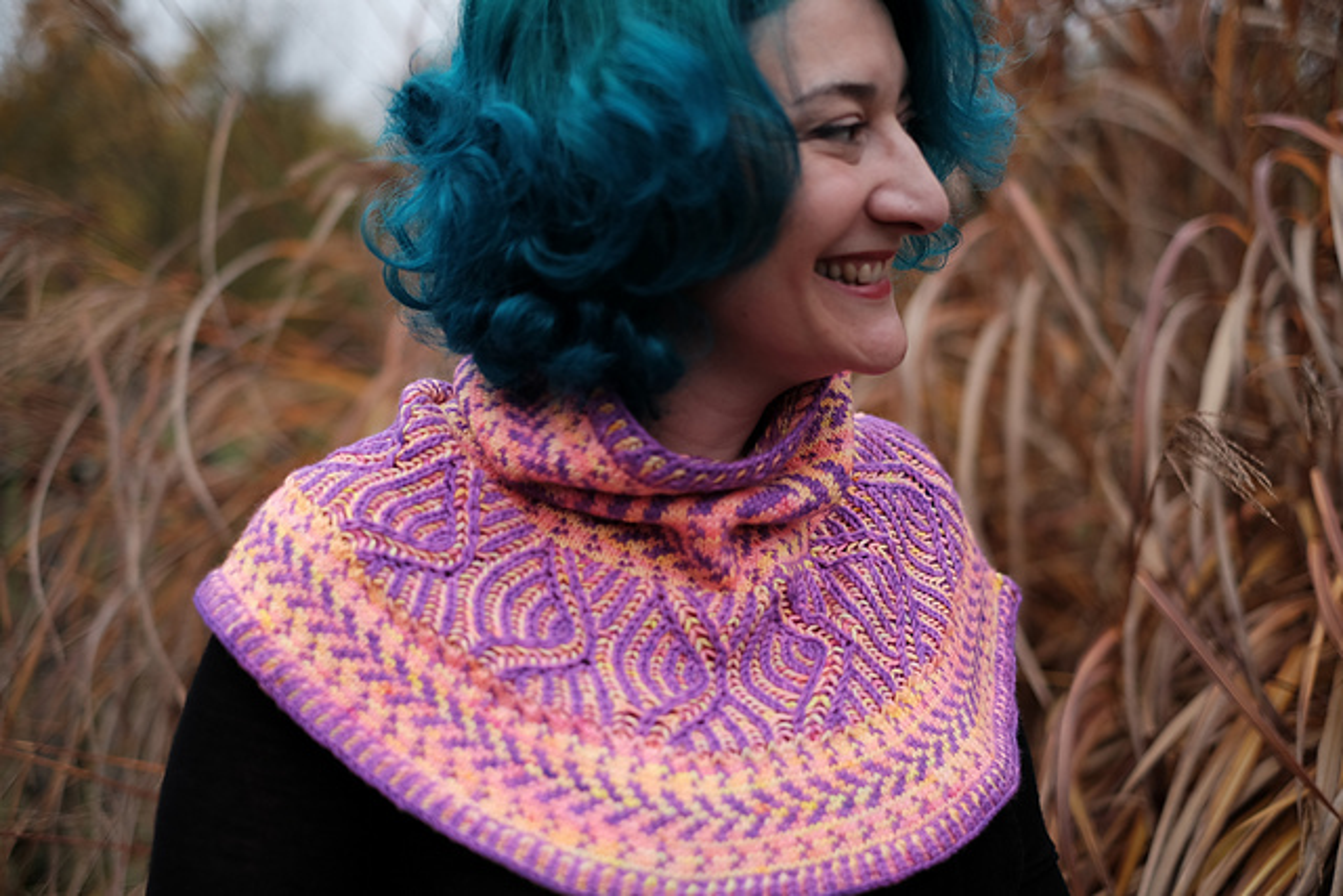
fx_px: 1978
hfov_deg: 37.5
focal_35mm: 53
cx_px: 672
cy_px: 448
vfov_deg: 25.5
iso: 200
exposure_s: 1/2200
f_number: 1.4
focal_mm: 35
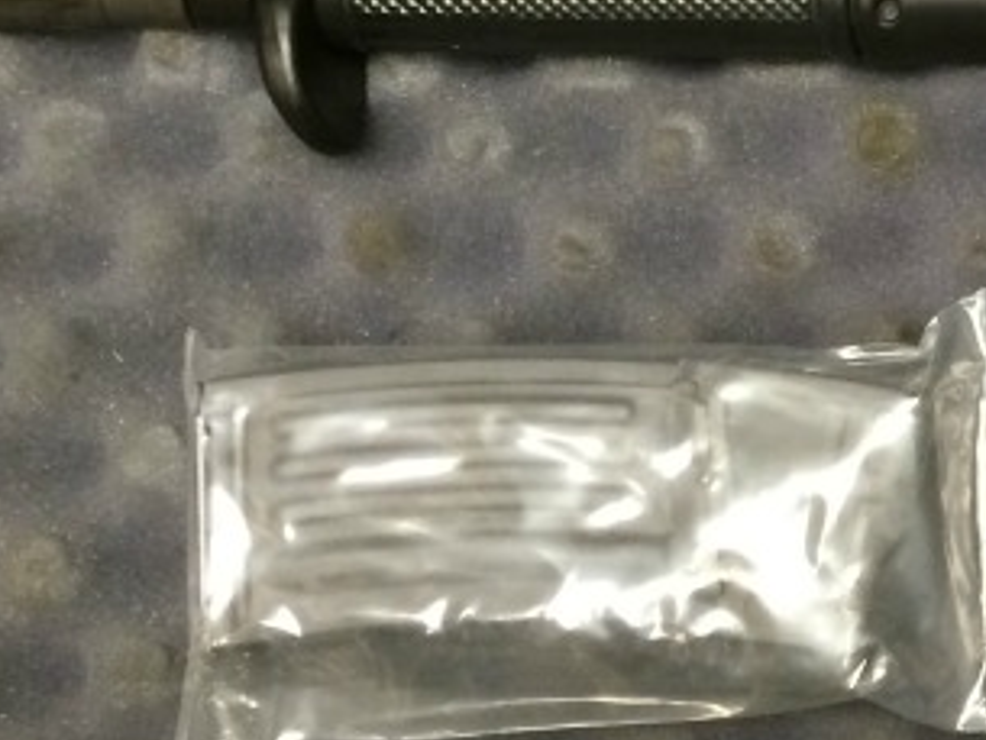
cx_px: 1481
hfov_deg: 18.3
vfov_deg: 15.4
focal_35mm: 95
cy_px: 48
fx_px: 2707
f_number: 2.2
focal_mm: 4.15
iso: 160
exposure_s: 1/30
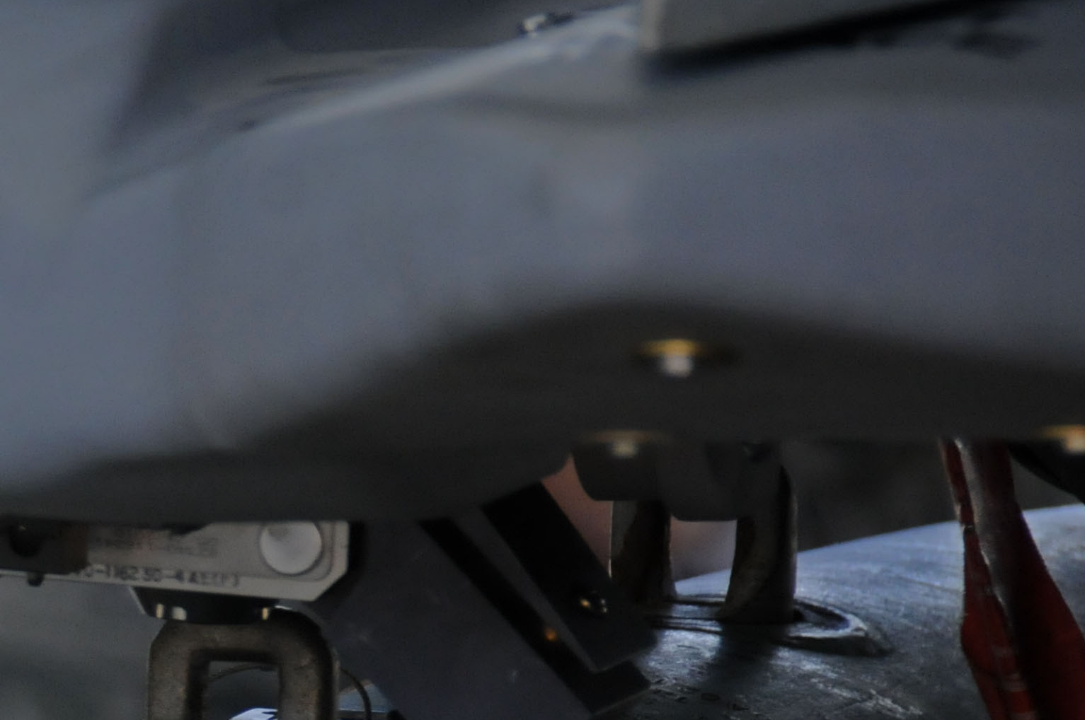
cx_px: -357
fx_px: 37896
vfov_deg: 1.1
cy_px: 626
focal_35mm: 1259
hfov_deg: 1.6
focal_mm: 300
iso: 800
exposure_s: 1/400
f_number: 7.1
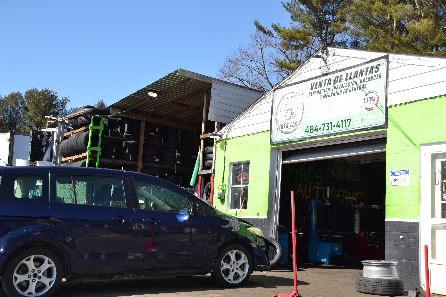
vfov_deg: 31.9
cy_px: 148
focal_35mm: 42
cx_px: 223
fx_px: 520
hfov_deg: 46.4
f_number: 7.1
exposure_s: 1/200
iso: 100
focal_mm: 28
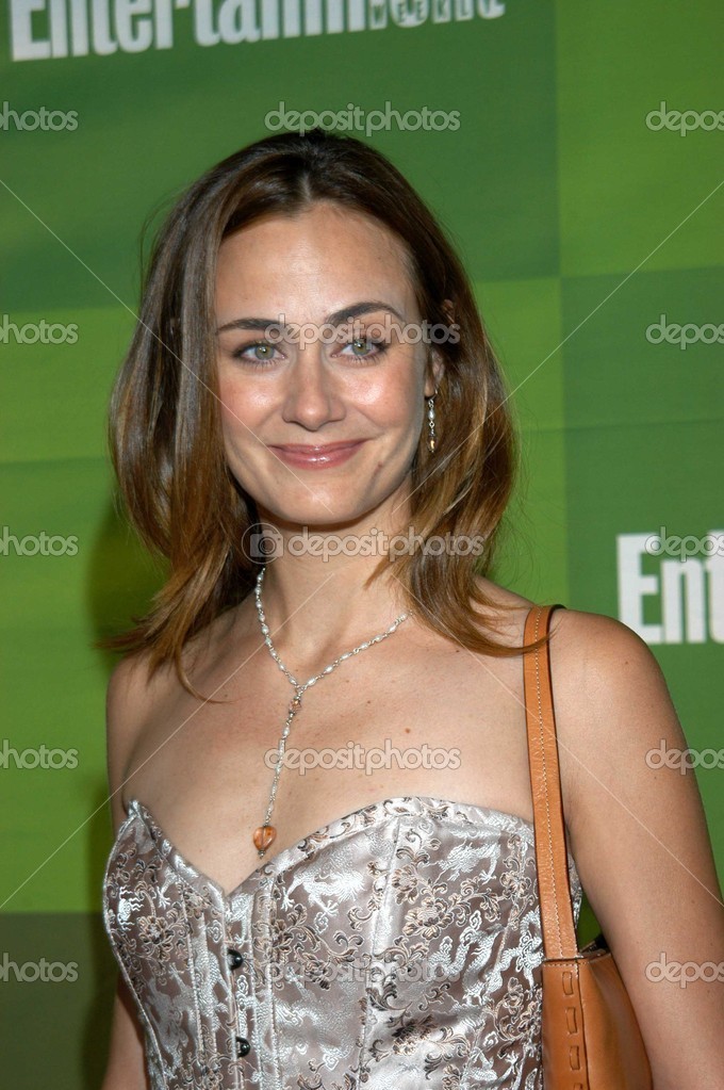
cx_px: 362
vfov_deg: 18.2
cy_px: 545
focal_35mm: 112
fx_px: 3400
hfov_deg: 12.2
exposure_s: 1/180
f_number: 6.3
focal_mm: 75
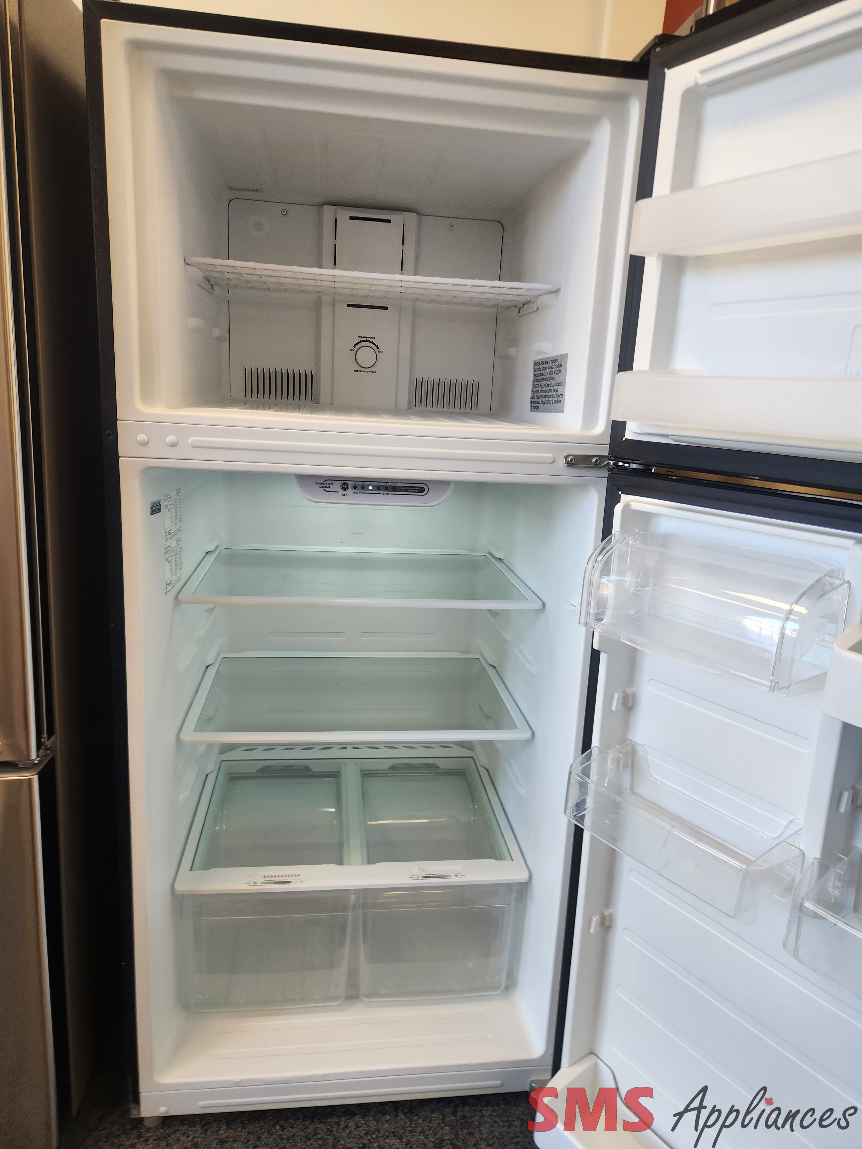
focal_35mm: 23
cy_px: 574
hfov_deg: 58.9
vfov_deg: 73.9
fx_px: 764
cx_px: 431
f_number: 1.8
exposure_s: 1/120
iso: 125
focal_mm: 5.4
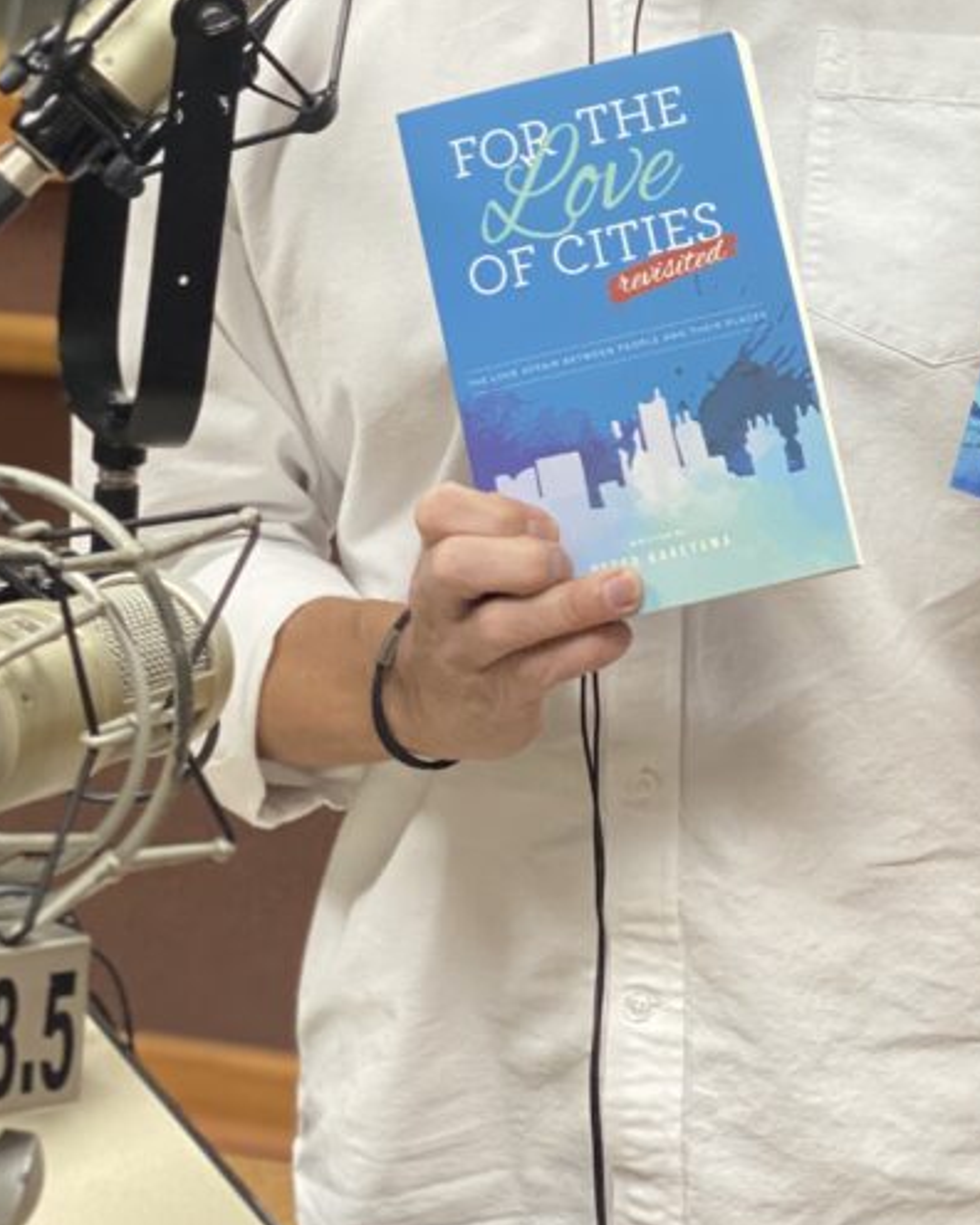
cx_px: 737
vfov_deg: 18.0
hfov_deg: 14.6
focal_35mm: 105
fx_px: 3807
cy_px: 144
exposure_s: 1/60
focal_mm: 6
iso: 125
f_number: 2
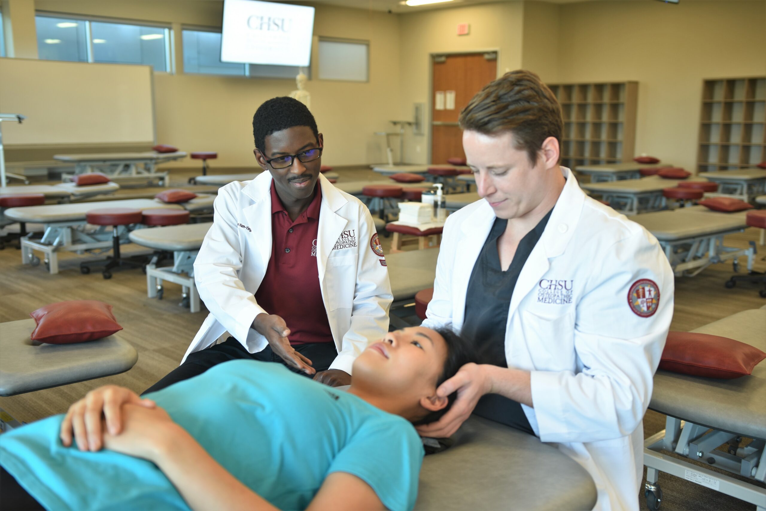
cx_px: 383
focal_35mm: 38
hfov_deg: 51.3
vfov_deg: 35.5
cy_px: 256
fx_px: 798
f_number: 1.8
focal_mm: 25
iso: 110
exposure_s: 1/40
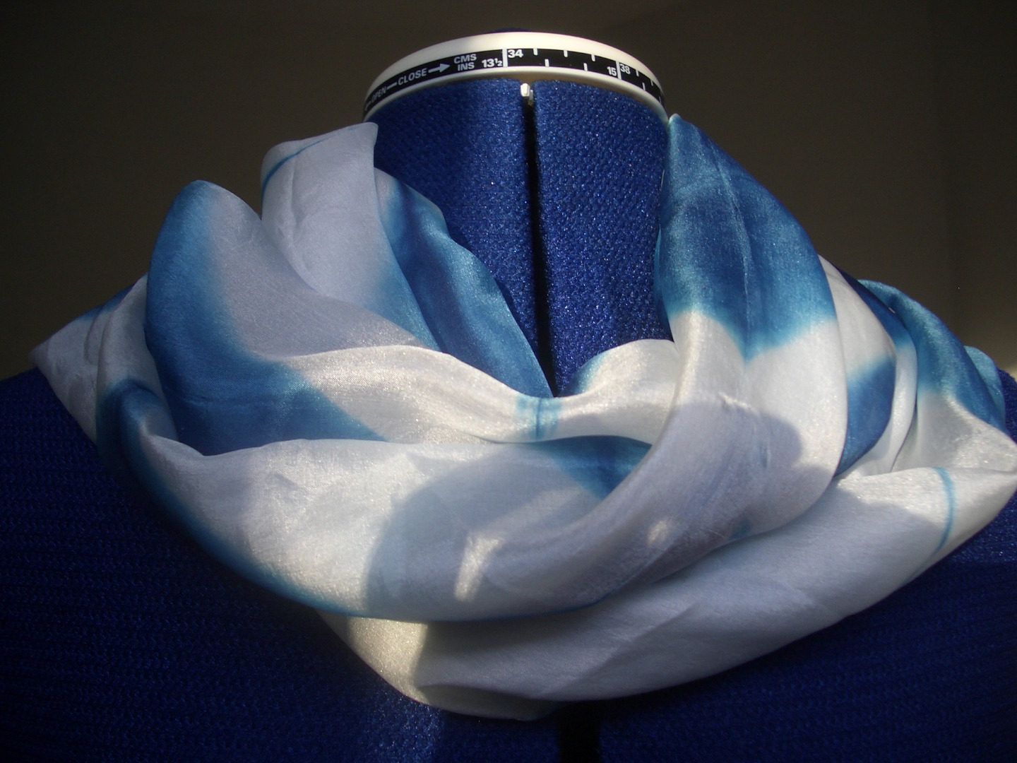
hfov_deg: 52.6
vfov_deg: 40.7
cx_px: 508
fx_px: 1028
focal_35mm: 35
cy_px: 382
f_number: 2.6
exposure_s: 1/80
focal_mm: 5.8
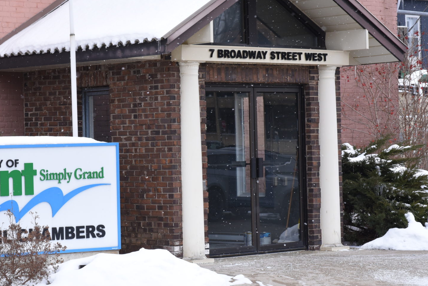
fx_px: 1439
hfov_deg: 16.9
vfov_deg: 11.3
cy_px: 119
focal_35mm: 121
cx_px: 130
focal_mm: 85
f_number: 10
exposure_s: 1/800
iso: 1400
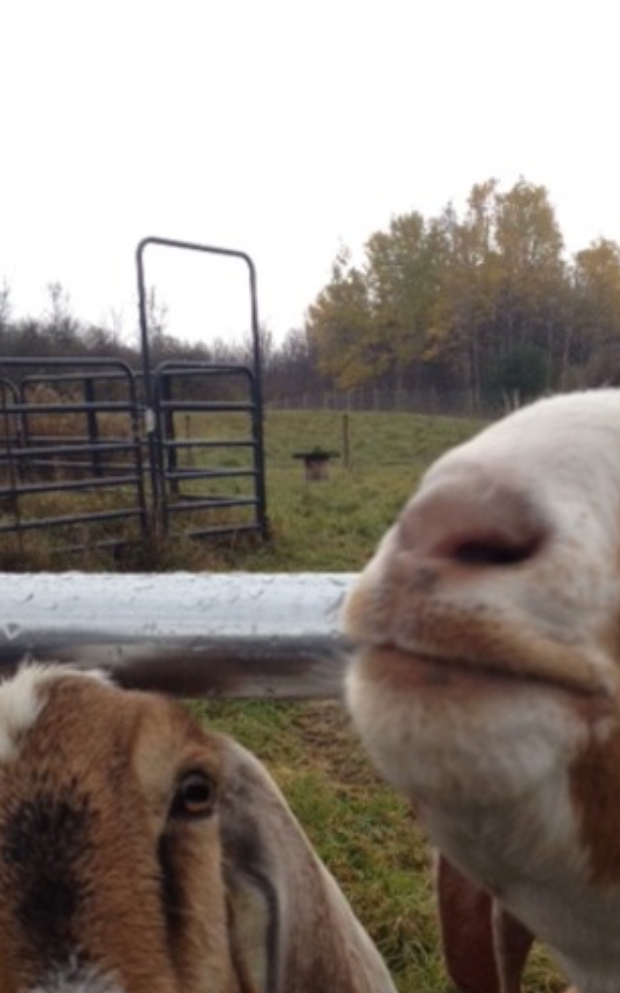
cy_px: 744
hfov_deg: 23.0
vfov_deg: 35.5
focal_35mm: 56
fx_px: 1515
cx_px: 449
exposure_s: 1/120
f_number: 2.4
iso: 80
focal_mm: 4.28
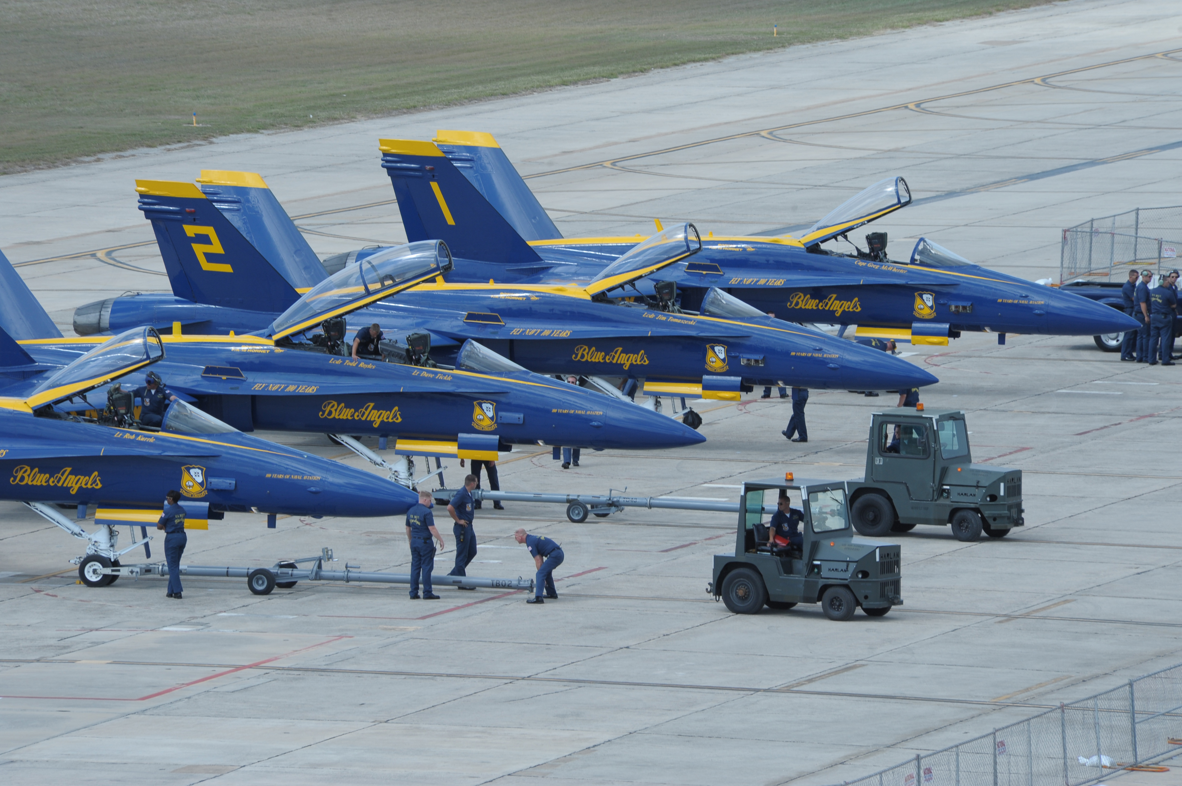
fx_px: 13125
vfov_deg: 3.4
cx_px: 591
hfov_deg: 5.2
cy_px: 393
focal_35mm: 400
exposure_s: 1/320
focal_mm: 400
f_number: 14
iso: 320
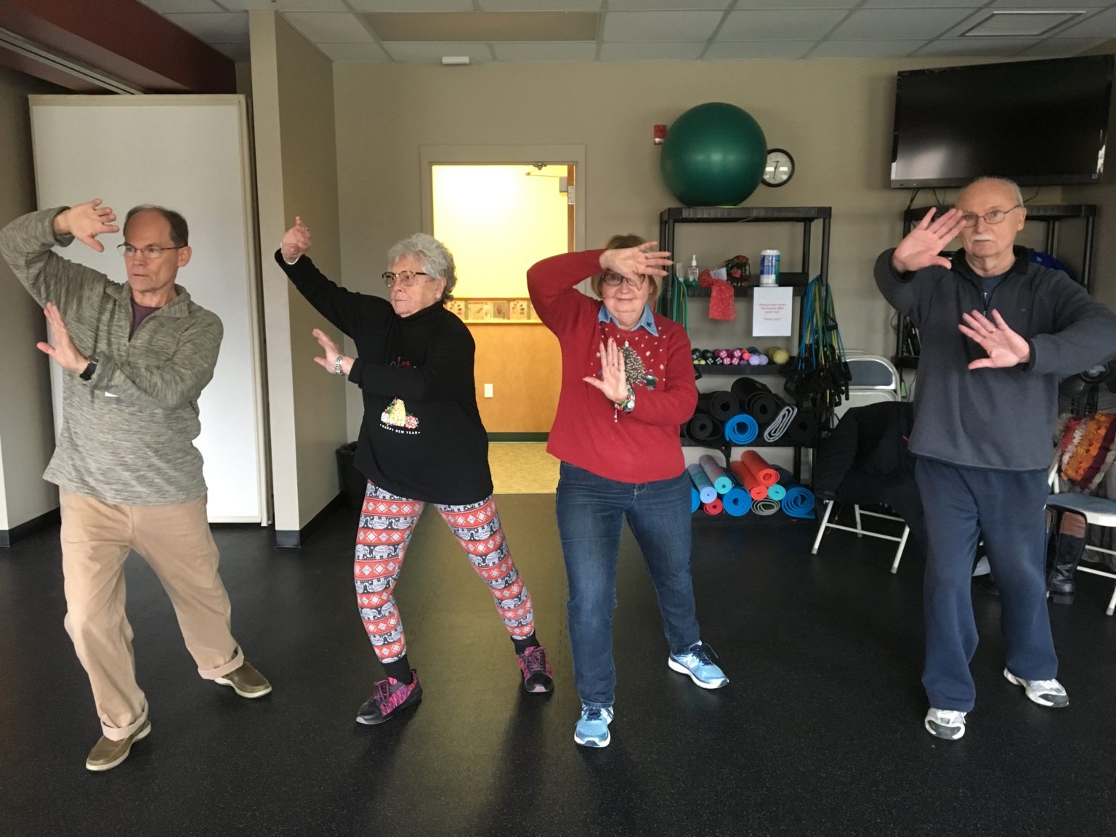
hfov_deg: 61.7
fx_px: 935
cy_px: 418
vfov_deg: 48.2
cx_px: 558
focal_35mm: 29
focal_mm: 4.15
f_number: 2.2
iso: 200
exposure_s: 1/20
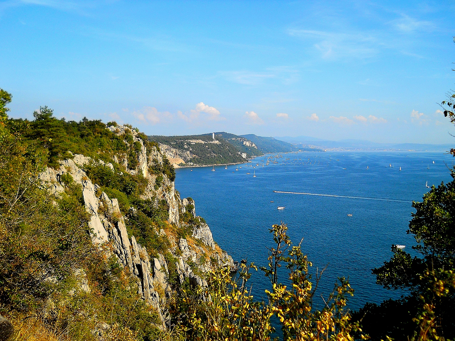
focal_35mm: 41
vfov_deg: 35.1
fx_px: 539
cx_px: 228
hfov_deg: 45.8
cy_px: 170
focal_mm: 6.72
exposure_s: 1/320
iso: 80
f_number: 5.5
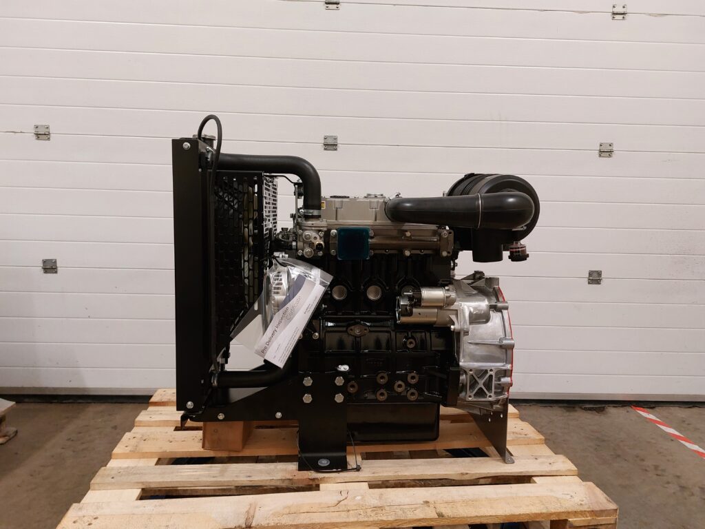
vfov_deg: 54.9
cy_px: 264
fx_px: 509
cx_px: 352
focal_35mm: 25
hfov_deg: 69.4
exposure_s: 1/33
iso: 320
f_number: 1.8
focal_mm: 5.23
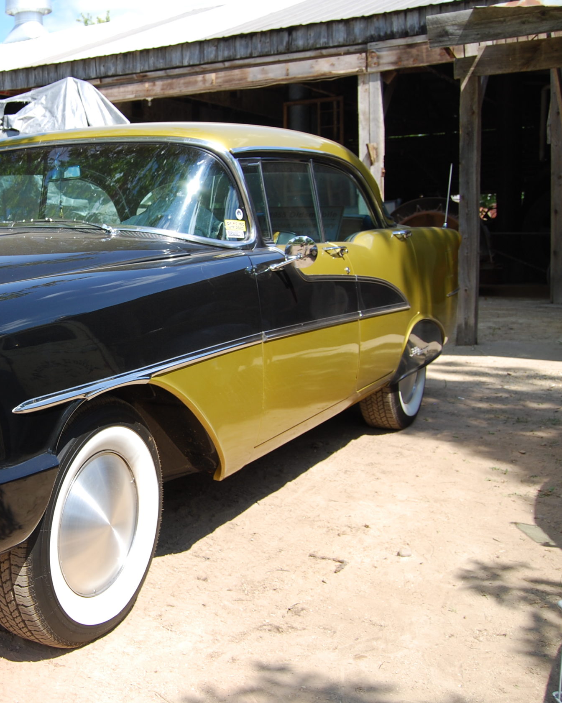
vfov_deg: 42.9
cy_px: 346
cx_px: 50
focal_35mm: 43
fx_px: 894
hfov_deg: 33.0
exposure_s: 1/160
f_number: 6.3
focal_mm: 20
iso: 100
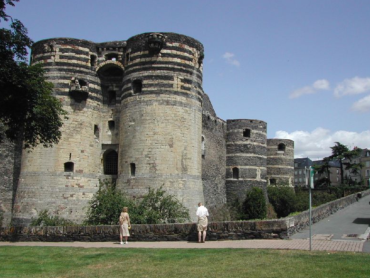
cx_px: 187
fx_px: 417
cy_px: 139
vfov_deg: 36.8
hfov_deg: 47.8
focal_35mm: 39
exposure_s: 1/410
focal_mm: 8
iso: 100
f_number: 7.6
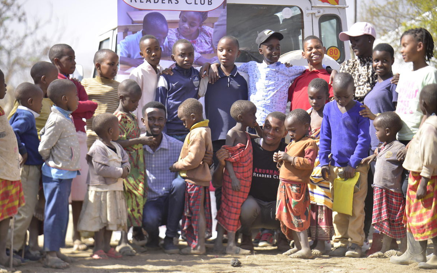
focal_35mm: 123
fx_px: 1465
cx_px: 218
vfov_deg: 10.7
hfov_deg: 17.0
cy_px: 136
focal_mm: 120
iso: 100
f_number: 3.2
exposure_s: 1/400
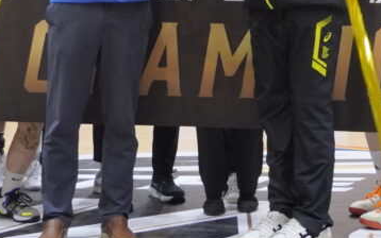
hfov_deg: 24.2
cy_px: -82
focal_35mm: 85
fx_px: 885
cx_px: 242
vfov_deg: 14.6
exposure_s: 1/200
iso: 1600
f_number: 4
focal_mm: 13
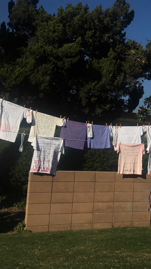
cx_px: 216
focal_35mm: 56
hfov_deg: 19.2
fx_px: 399
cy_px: 120
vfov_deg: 37.2
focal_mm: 4.15
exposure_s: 1/5495
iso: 25
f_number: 2.2
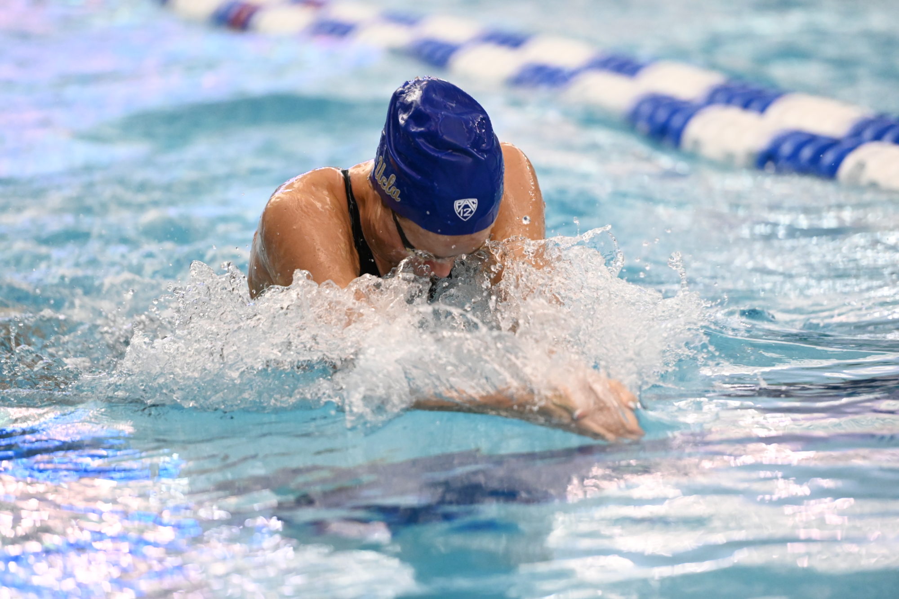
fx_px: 4993
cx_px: 450
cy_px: 300
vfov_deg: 6.9
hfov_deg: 10.3
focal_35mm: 200
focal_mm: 200
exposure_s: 1/1000
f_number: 2.8
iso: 8000
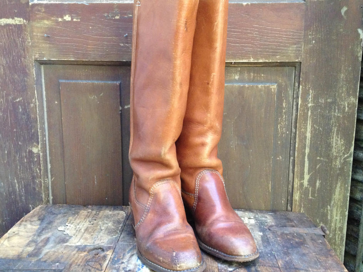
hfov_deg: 46.8
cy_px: 127
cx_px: 180
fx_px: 420
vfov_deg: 36.0
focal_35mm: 40
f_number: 2.4
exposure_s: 1/20
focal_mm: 4.28
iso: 320
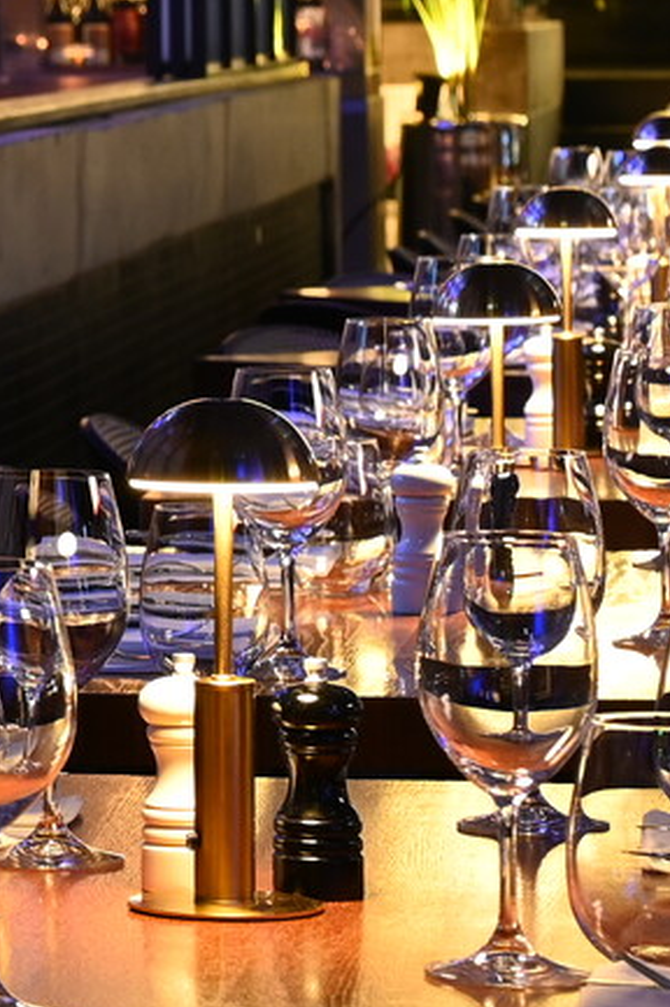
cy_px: 71
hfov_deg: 5.6
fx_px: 6459
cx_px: -1345
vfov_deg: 8.9
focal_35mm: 231
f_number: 7.1
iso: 500
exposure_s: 1/2
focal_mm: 50
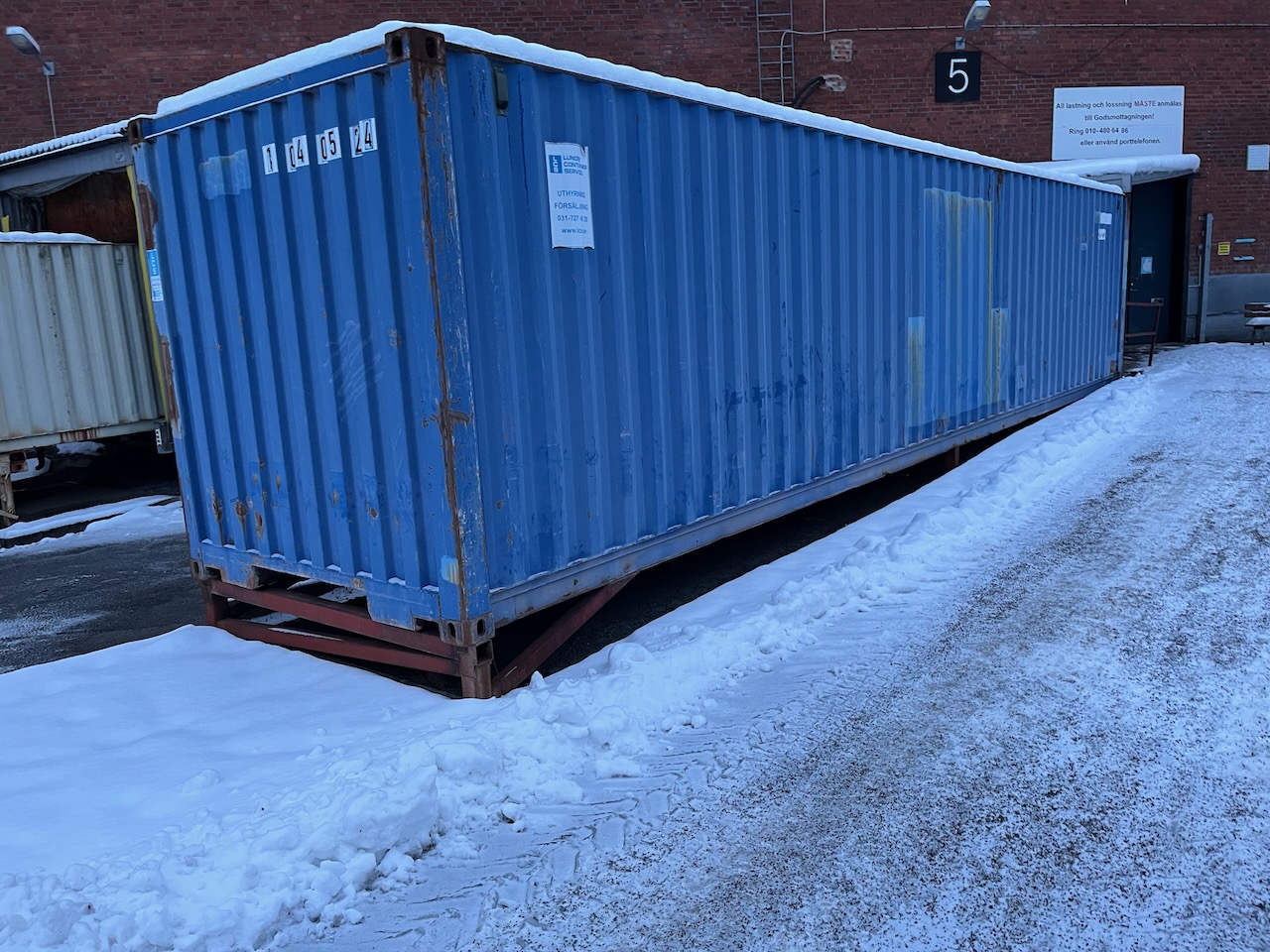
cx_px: 635
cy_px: 476
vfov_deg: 53.1
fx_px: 954
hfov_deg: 67.3
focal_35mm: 26
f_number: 1.6
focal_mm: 5.1
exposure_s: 1/50
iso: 160
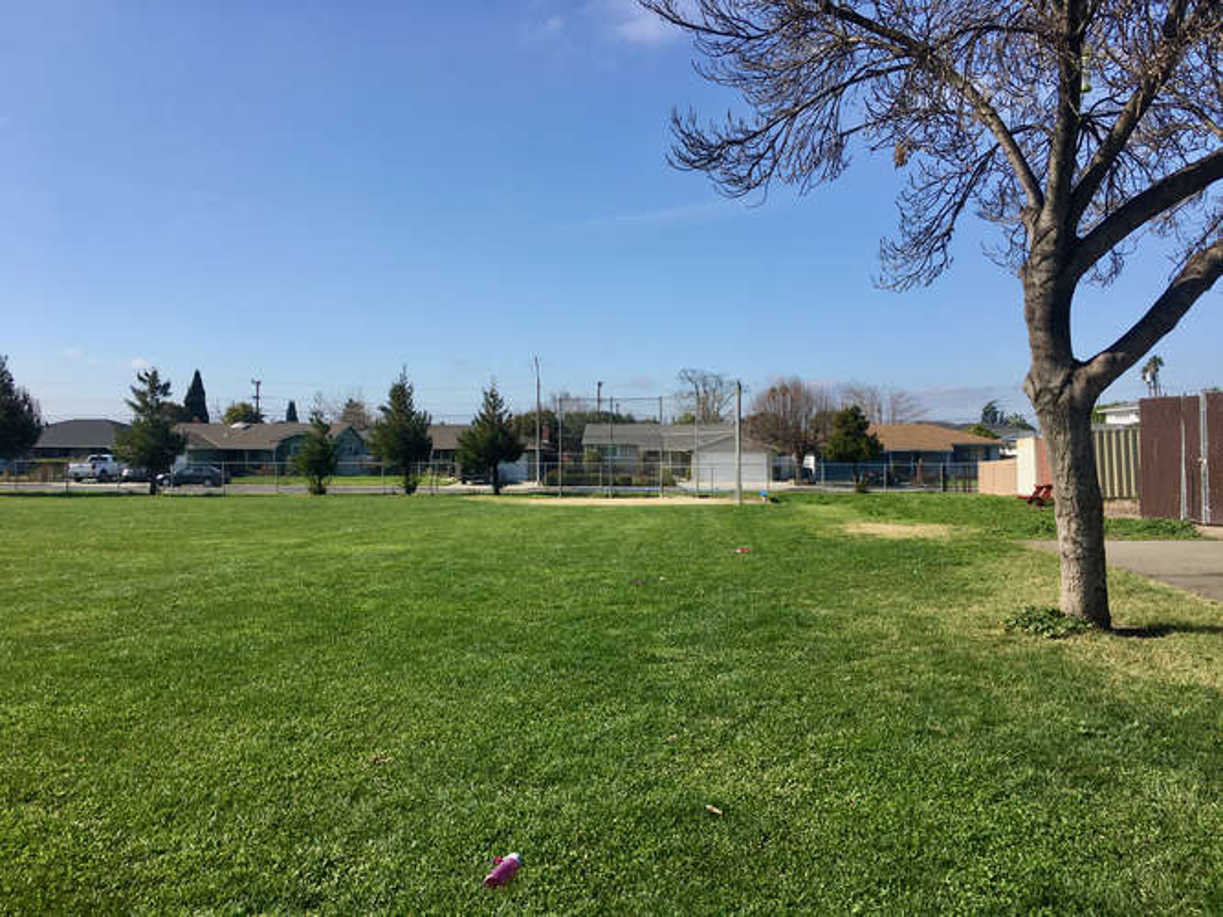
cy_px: 458
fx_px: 1024
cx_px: 612
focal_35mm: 29
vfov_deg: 48.2
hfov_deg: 61.7
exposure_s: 1/1603
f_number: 2.2
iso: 25
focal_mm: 4.15
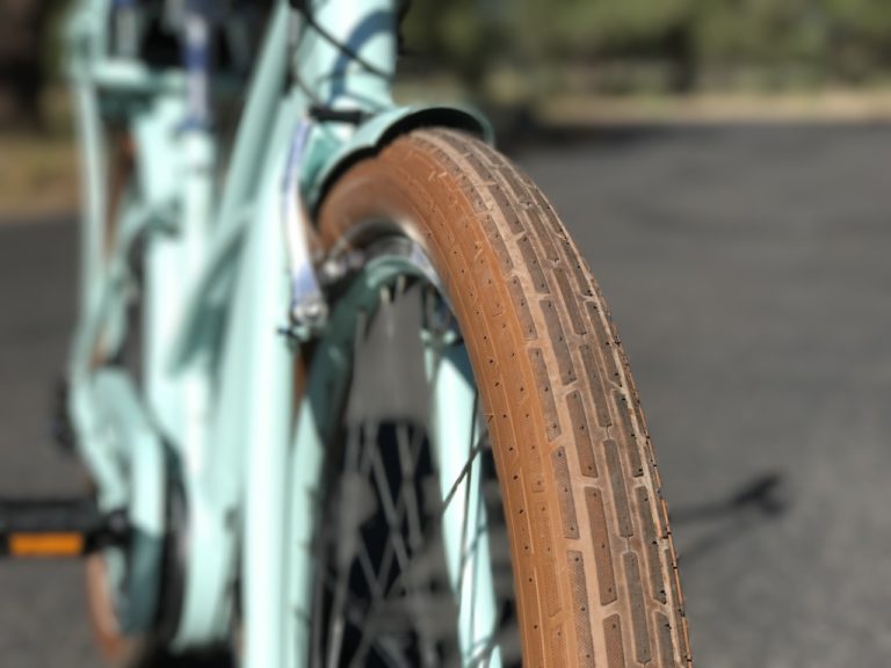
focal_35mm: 57
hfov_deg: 33.8
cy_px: 334
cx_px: 446
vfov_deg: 25.7
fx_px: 1467
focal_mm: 6.6
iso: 20
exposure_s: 1/1064
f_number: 2.8
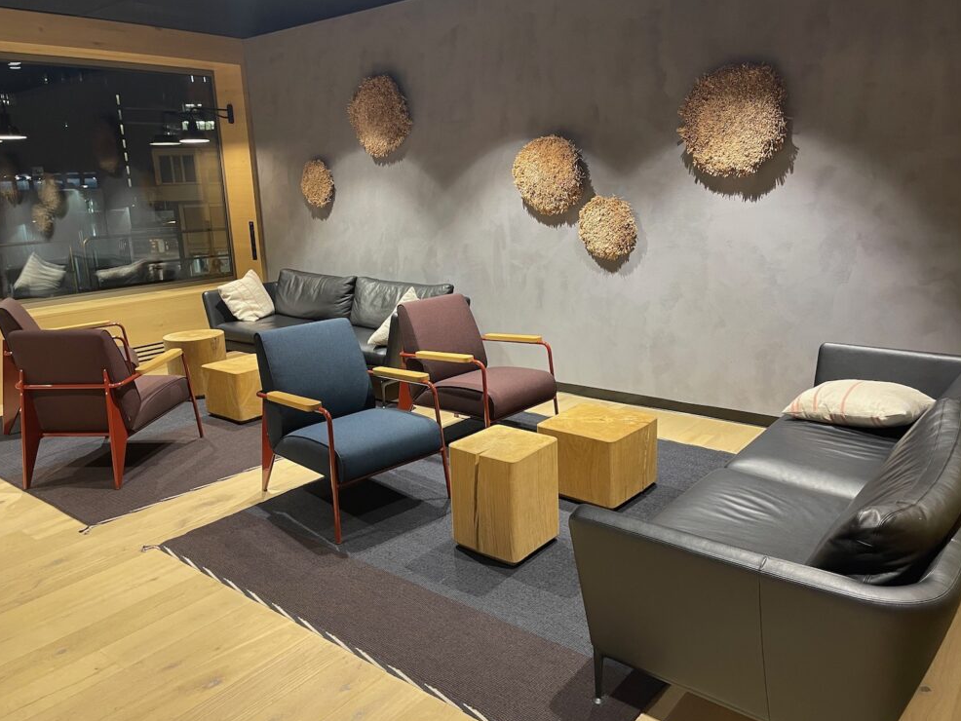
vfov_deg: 51.4
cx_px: 475
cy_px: 357
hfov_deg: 65.3
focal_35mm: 27
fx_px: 750
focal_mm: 5.1
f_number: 1.6
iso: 160
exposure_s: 1/48
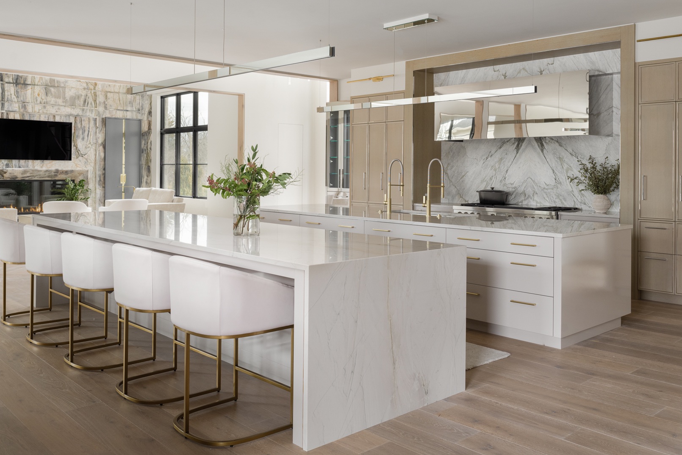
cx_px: 372
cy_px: 186
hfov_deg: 60.2
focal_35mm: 31
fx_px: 587
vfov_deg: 42.2
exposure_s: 1/100
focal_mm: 26
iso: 320
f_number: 8
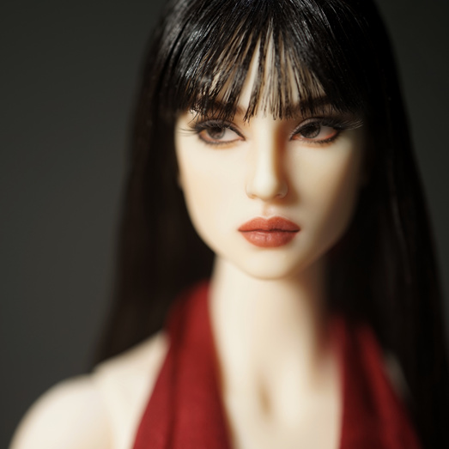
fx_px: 954
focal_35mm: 65
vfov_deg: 26.4
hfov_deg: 26.5
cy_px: 268
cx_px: 222
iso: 400
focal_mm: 50
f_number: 2.8
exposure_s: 1/60
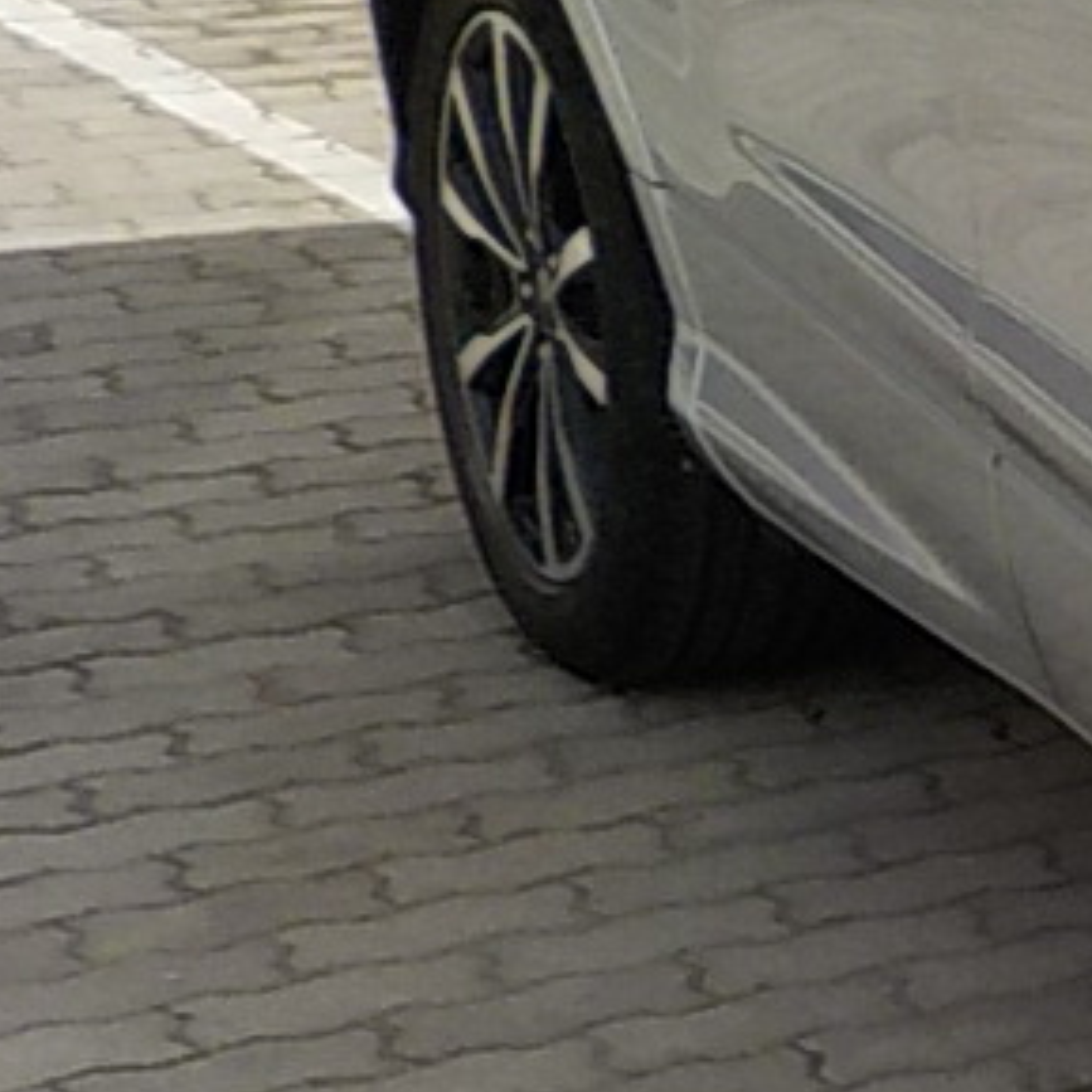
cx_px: 2800
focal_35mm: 147
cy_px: 642
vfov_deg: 11.9
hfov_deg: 10.1
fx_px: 5246
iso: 125
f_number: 3.3
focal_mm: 4.1
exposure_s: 1/1600
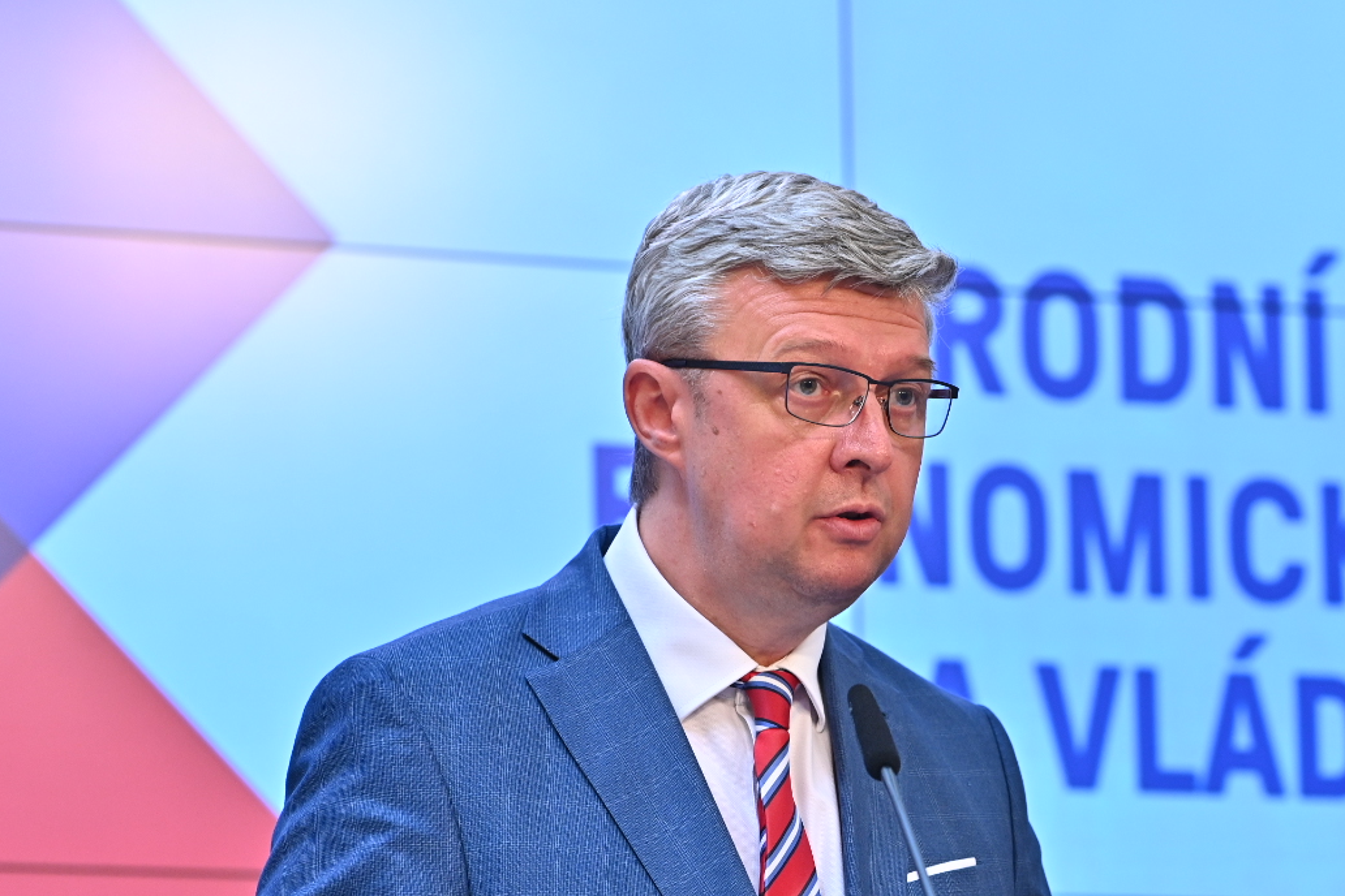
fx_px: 7920
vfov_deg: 6.5
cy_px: 692
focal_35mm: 212
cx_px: 700
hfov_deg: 9.7
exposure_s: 1/60
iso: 640
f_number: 4
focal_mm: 135
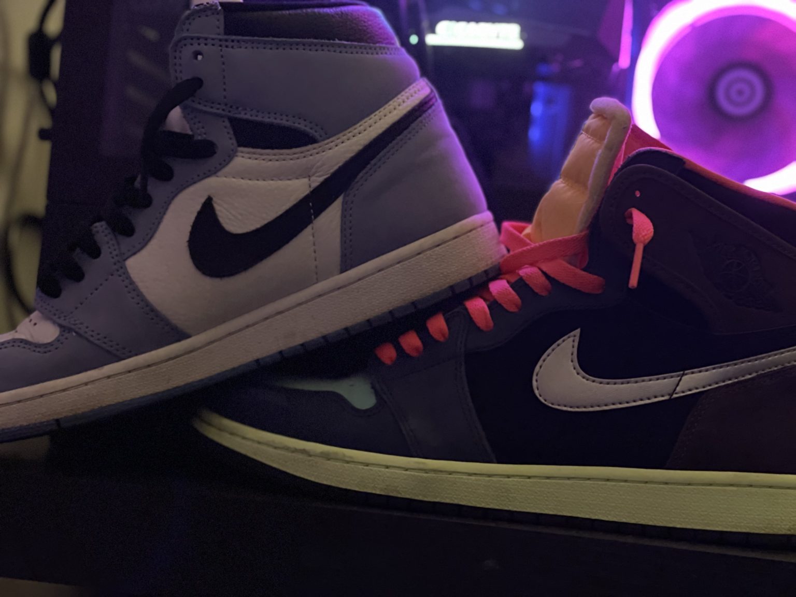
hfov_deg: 30.3
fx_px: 1472
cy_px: 298
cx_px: 398
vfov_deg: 22.9
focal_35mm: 64
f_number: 2.2
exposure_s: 1/15
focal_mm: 7.5
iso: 1600
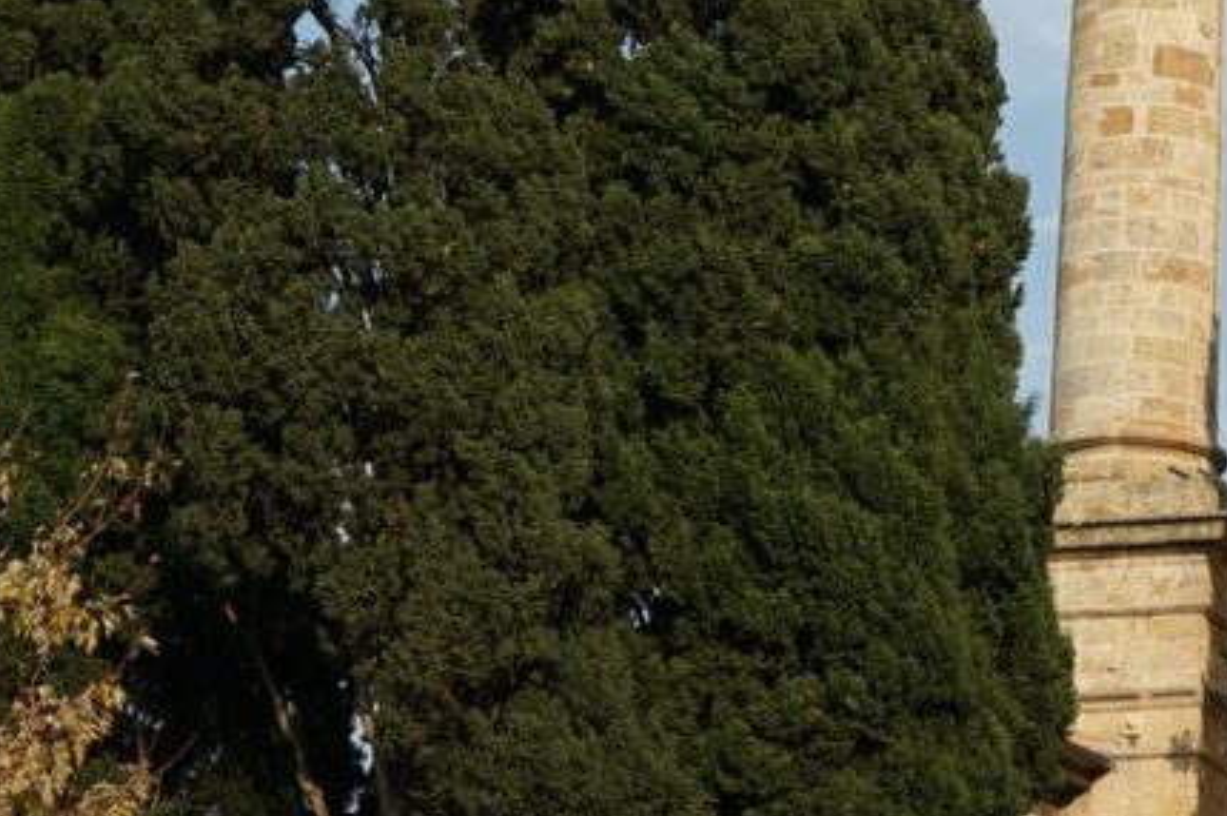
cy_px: 223
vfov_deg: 11.6
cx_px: 1472
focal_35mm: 118
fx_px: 4019
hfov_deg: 16.6
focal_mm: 33
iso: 100
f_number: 8
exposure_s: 1/200
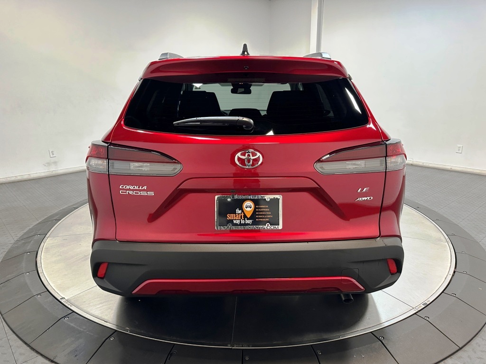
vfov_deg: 56.8
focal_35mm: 24
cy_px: 182
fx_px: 337
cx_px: 243
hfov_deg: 71.6
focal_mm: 6.86
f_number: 1.78
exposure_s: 1/60
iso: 400
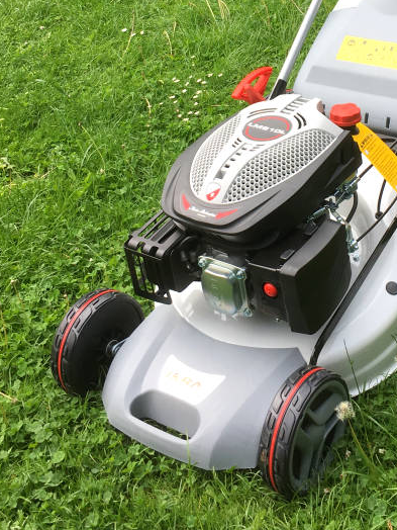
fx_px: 902
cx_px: 294
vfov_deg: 31.6
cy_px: 83
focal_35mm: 59
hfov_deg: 24.6
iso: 25
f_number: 2.2
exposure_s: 1/545
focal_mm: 4.15
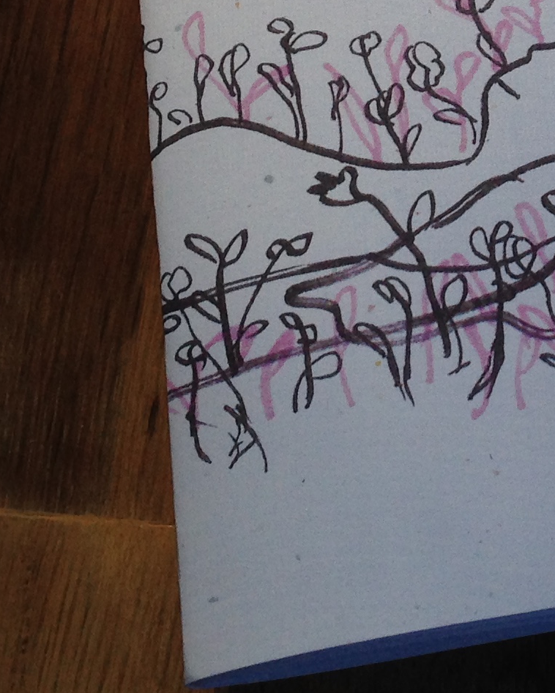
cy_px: 9
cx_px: 759
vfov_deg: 16.9
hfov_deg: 13.3
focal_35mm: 111
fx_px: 2278
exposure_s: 1/120
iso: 64
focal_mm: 4.12
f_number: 2.4
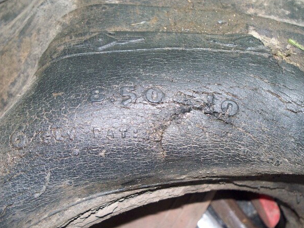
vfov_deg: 26.6
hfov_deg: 34.9
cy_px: 119
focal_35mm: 55
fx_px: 483
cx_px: 175
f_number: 2.9
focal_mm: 9.86
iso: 200
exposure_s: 1/30
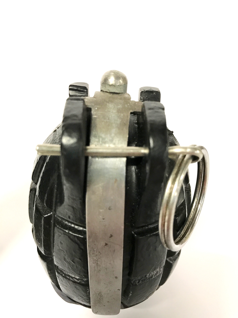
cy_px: 159
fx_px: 257
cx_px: 119
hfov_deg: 49.7
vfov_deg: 63.4
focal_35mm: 28
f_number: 1.8
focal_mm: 3.99
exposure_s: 1/25
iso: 40
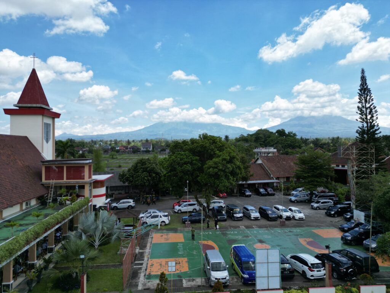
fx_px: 270
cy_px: 146
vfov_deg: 56.8
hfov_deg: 71.6
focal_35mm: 24
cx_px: 195
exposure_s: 1/2500
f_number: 1.7
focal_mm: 6.72
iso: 100
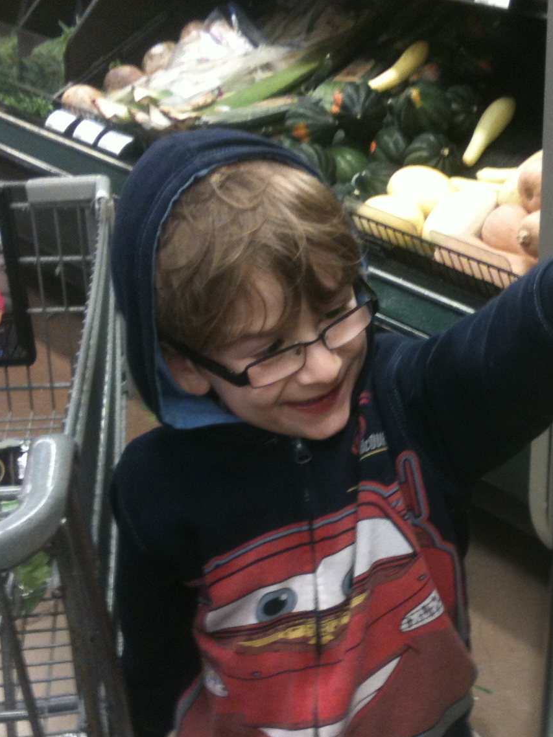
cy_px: 462
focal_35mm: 63
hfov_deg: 22.9
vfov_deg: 30.6
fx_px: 1342
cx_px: 465
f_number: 2.8
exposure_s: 1/15
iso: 80
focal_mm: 3.85
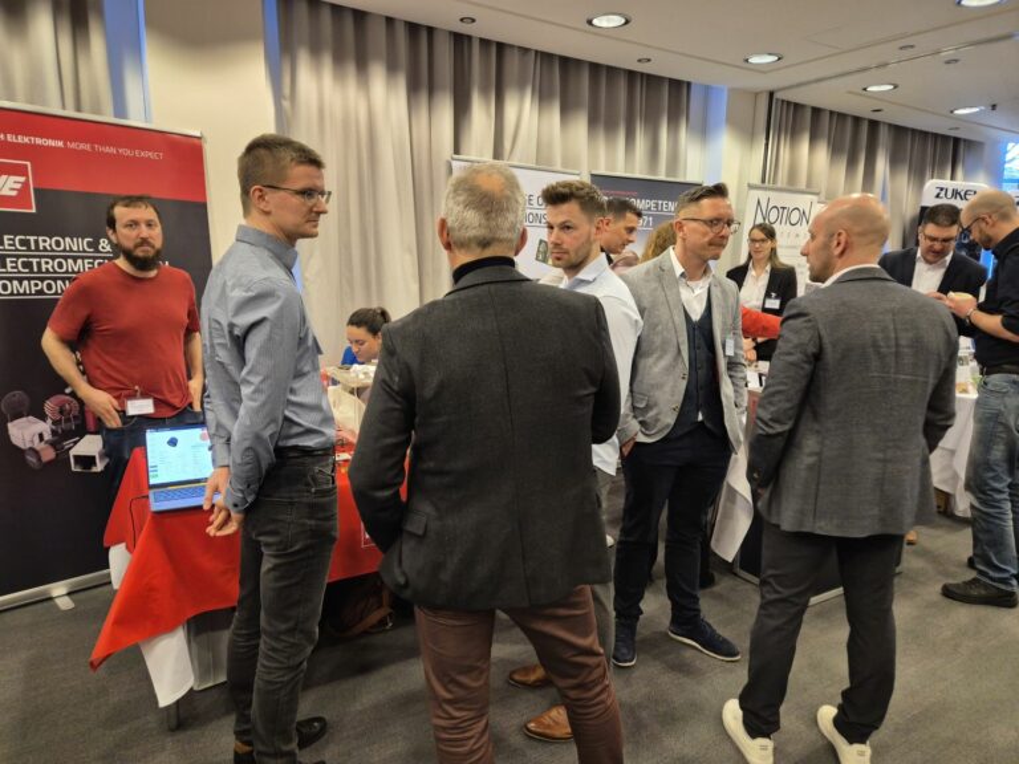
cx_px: 510
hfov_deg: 73.9
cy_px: 382
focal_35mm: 23
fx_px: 677
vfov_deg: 58.9
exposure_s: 1/100
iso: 320
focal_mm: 5.4
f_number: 1.8
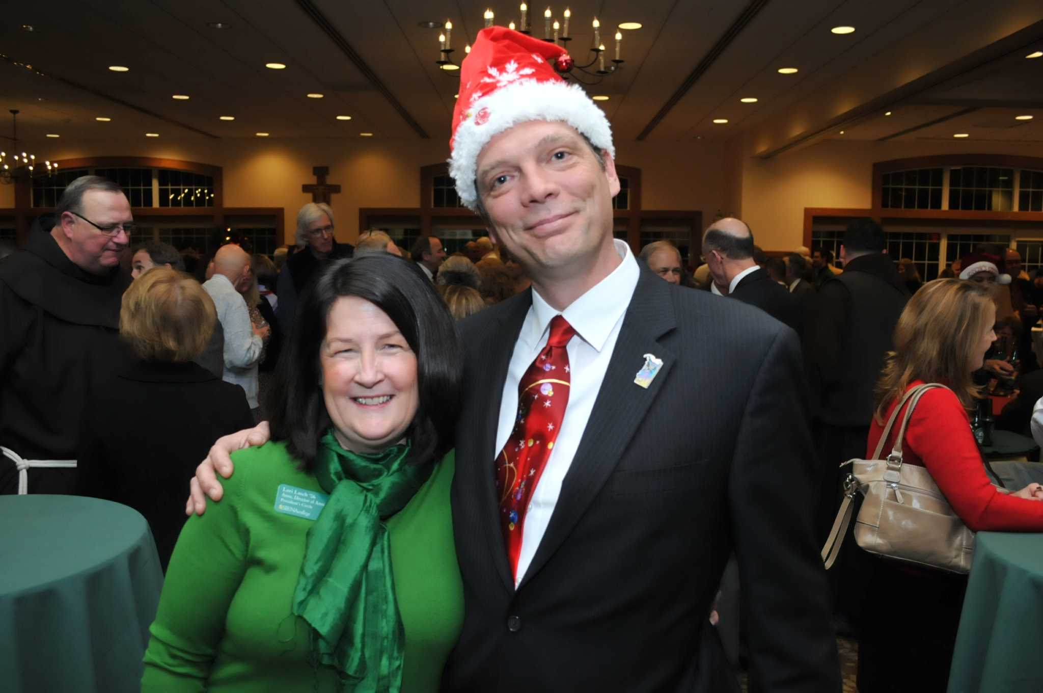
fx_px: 868
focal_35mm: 30
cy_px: 346
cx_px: 522
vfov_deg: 43.5
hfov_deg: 62.0
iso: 800
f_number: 5.6
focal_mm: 20
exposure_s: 1/90
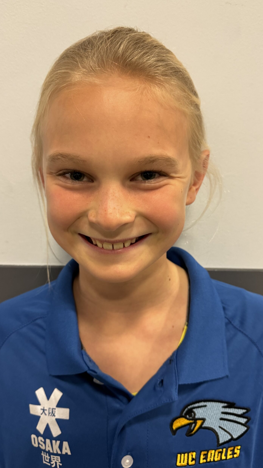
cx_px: 133
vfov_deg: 69.9
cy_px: 238
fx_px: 335
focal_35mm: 27
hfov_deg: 42.9
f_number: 1.78
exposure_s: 1/60
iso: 400
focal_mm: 6.86
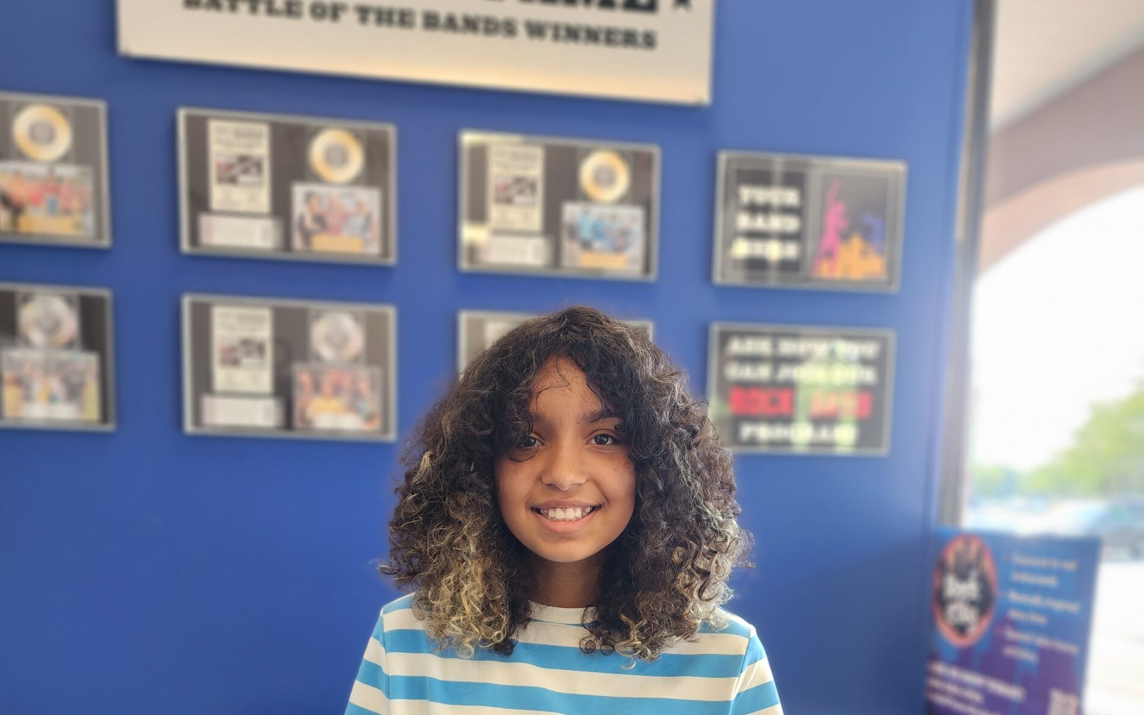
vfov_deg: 36.4
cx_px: 564
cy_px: 614
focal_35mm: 33
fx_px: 1029
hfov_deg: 58.1
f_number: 1.8
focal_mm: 6.4
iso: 125
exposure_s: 1/120
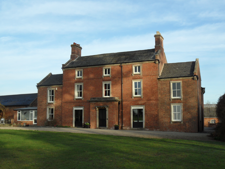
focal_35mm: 40
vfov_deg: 36.0
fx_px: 260
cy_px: 84
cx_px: 112
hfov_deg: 46.8
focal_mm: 6.5
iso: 80
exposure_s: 1/350
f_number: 3.6
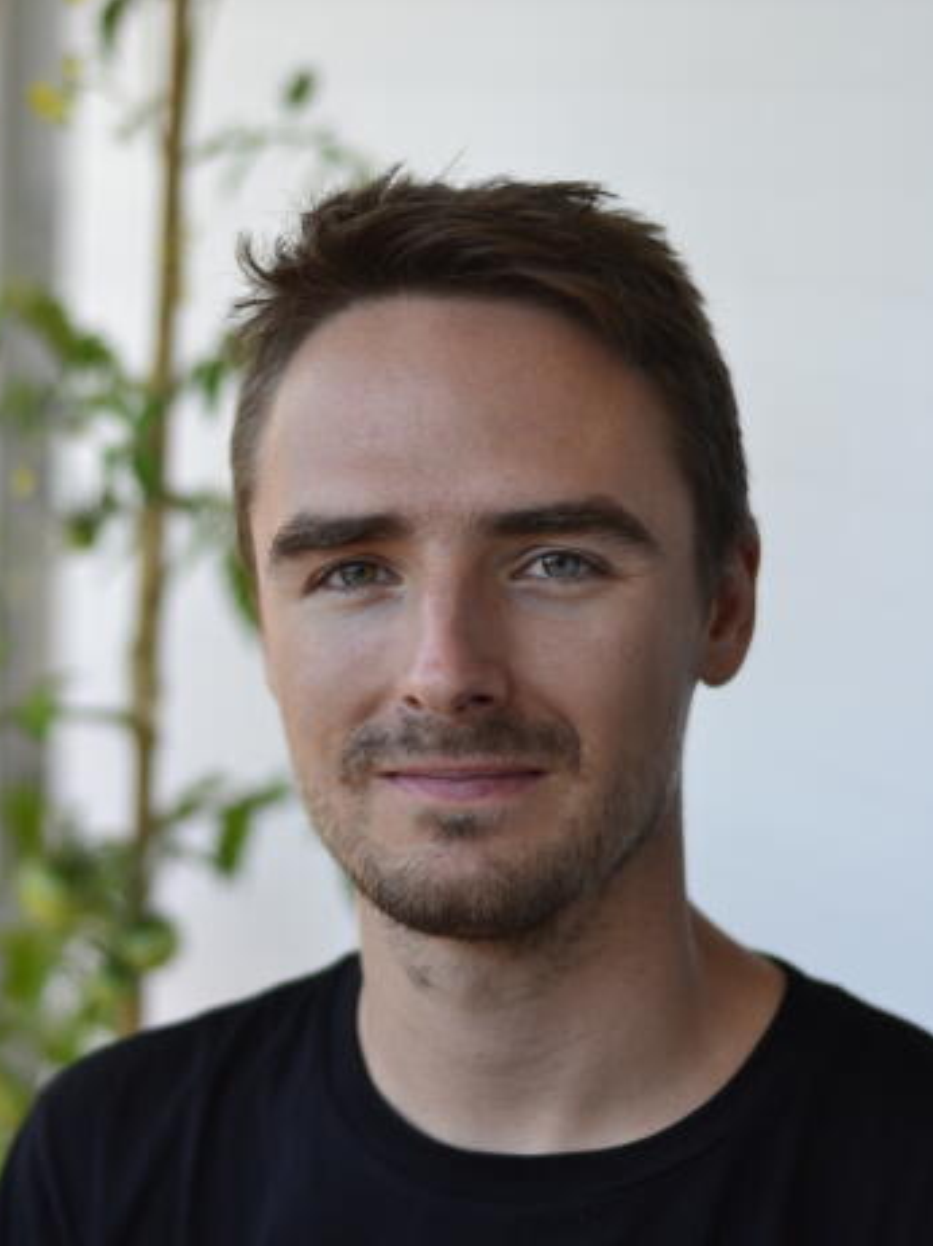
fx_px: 3921
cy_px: 622
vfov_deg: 18.1
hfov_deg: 13.6
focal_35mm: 109
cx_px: 356
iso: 100
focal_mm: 50
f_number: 2
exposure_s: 1/800
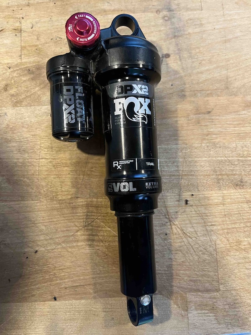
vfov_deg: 67.3
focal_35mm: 26
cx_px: 126
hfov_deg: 53.1
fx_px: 251
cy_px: 168
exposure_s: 1/54
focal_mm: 5.1
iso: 320
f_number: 1.6
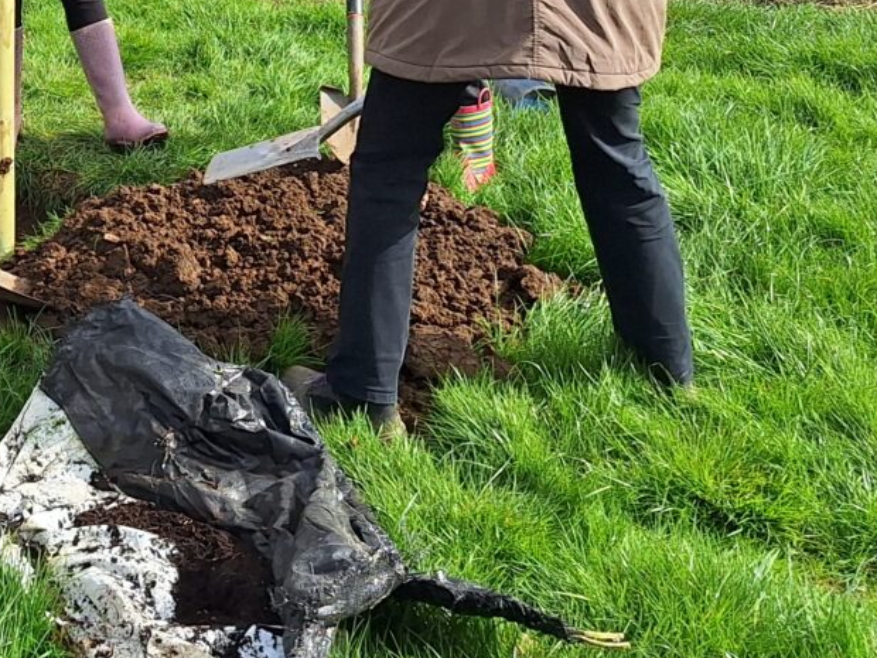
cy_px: -108
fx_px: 1925
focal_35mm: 76
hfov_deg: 25.0
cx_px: 115
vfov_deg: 18.5
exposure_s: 1/2088
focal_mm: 5.54
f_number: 1.8
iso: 40
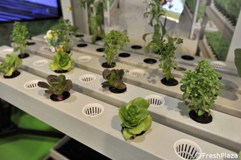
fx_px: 194
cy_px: 80
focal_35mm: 29
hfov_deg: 63.7
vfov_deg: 44.9
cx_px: 120
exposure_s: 1/160
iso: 360
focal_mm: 29
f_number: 3.5
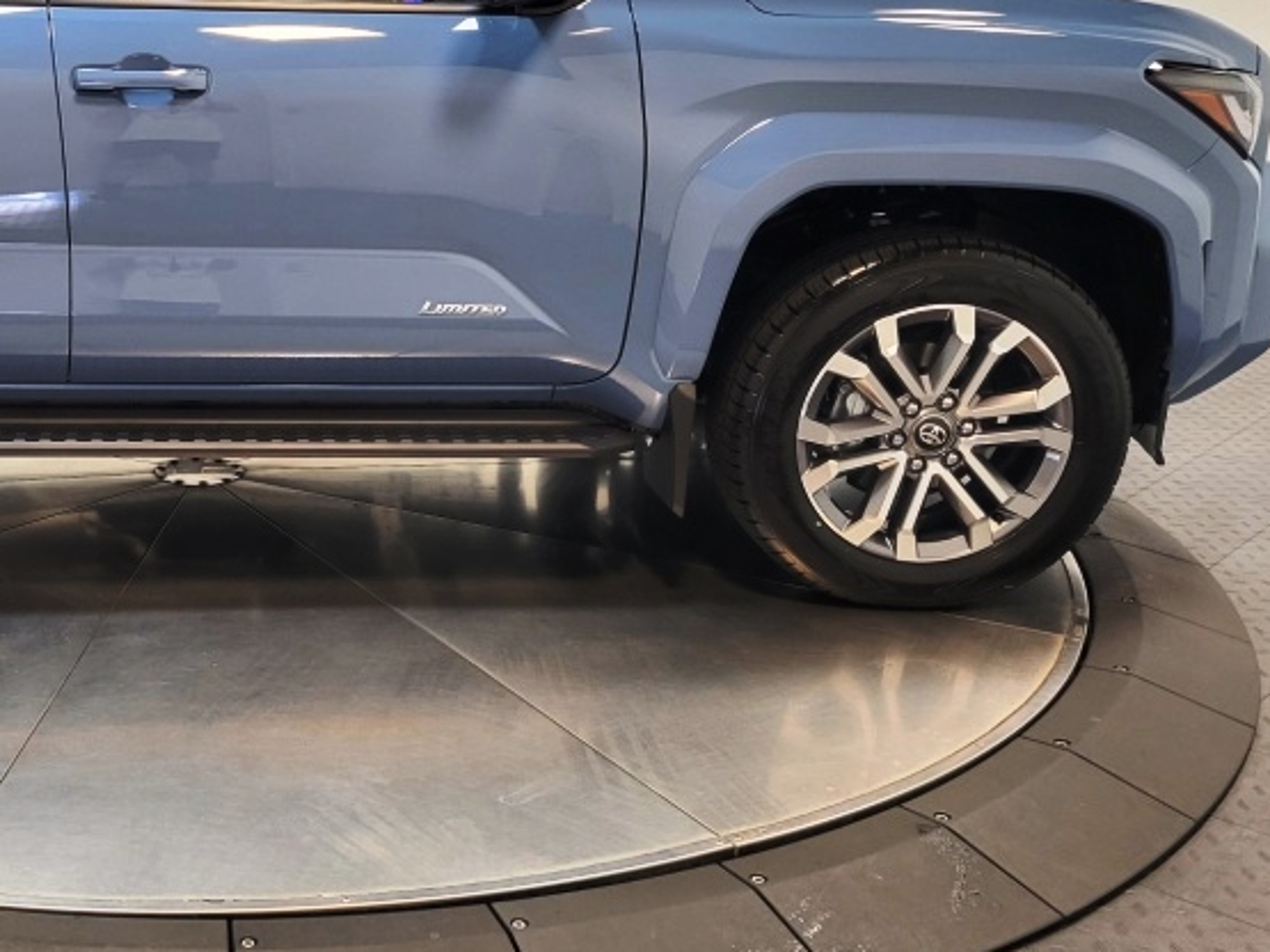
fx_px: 1761
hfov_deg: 37.3
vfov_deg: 30.2
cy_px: 371
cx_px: 146
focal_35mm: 48
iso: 250
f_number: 1.8
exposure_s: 1/40
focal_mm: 5.4
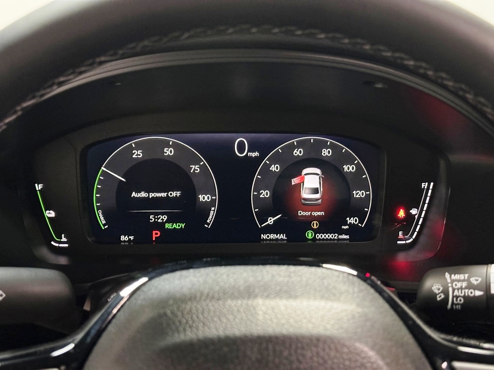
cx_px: 247
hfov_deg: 39.7
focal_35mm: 48
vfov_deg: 30.3
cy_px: 185
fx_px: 685
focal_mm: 6.86
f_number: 1.78
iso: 640
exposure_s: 1/20
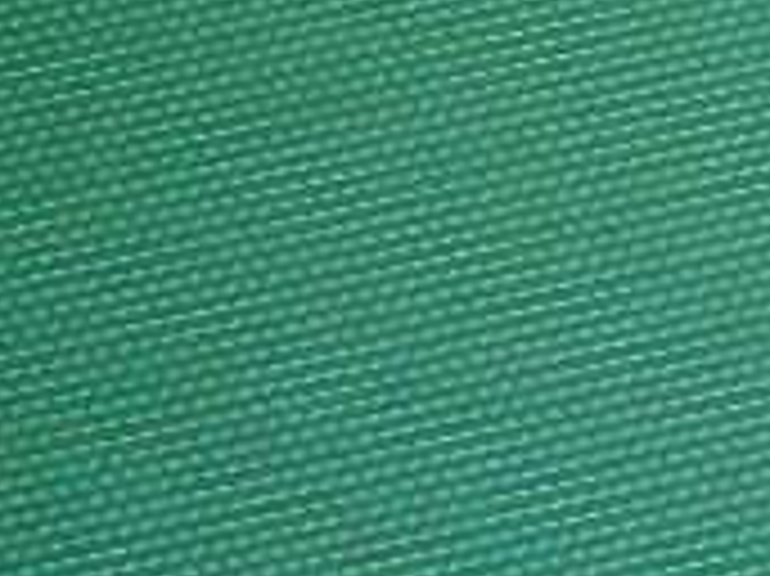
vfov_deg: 7.4
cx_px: 1567
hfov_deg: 9.3
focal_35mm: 198
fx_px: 4401
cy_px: -302
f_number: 4
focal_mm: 5.9
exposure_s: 1/80
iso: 800
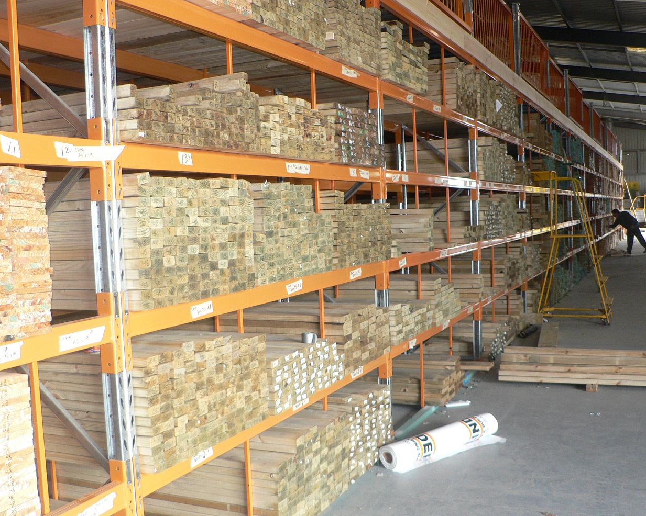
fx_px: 726
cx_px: 335
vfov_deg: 39.1
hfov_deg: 47.9
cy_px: 255
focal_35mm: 38
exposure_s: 1/60
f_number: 2.8
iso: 150
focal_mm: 6
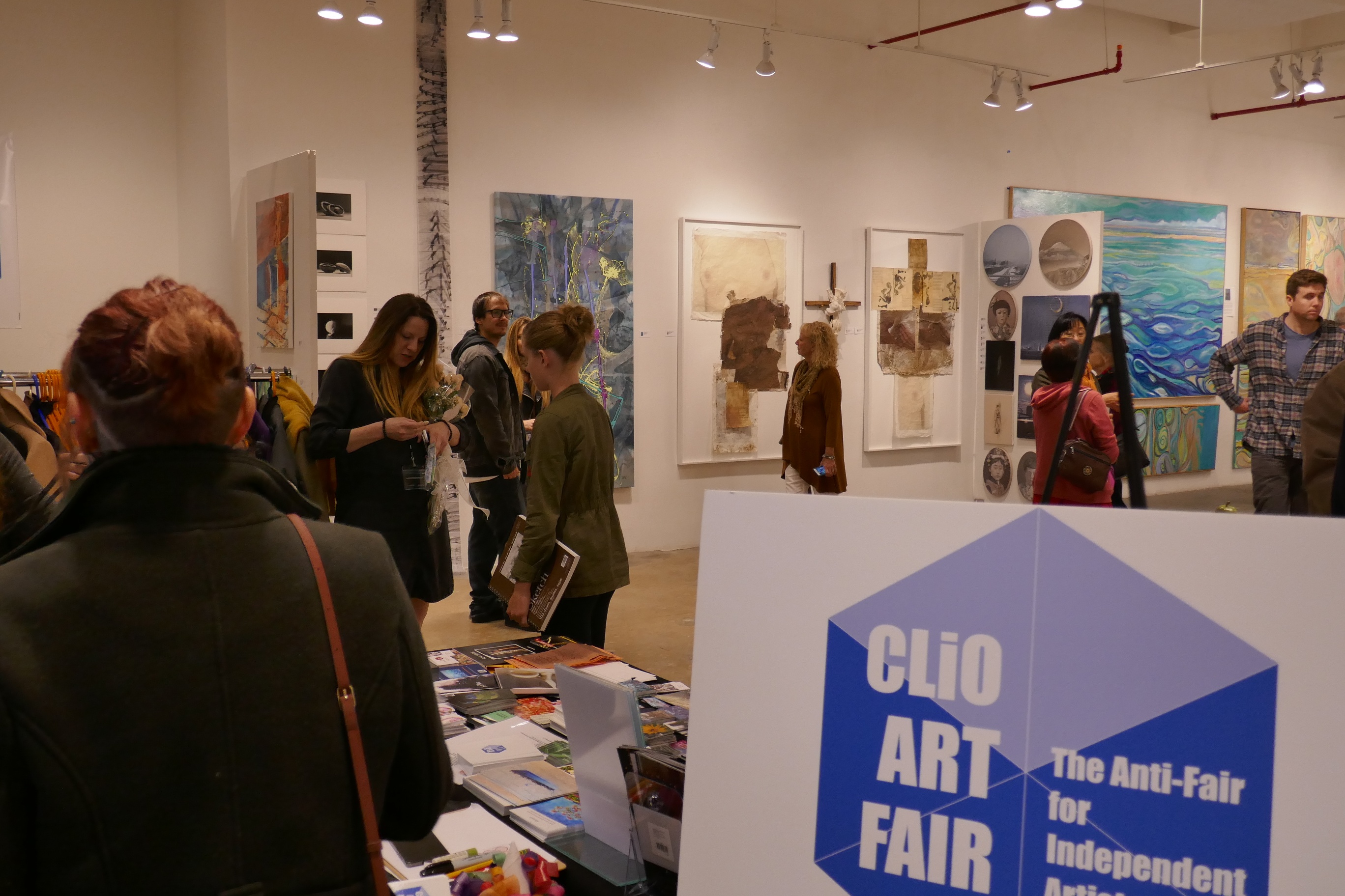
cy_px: 448
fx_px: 1308
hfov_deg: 54.4
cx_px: 672
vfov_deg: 37.9
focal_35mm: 35
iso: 500
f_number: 3.4
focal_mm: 12.7
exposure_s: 1/125
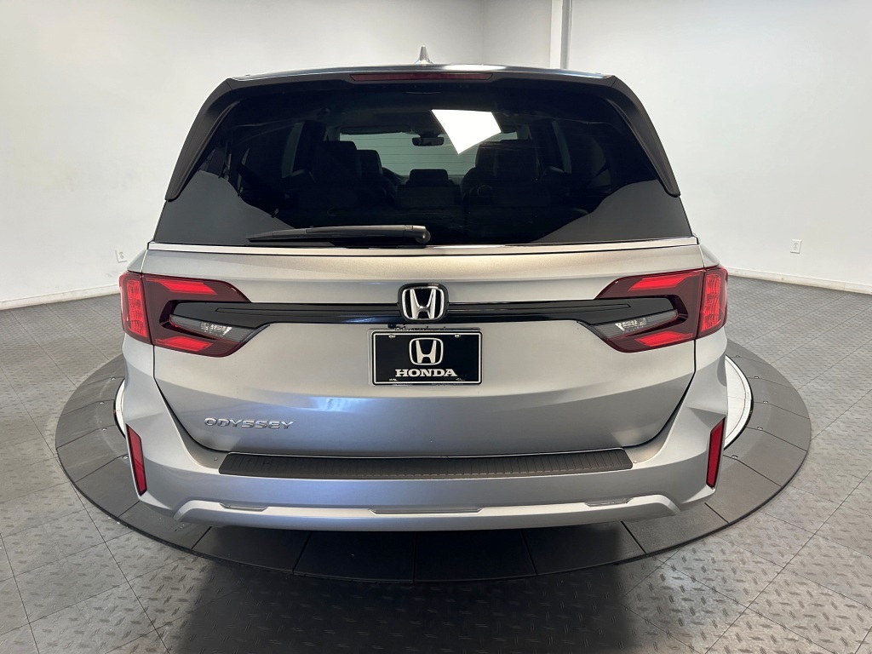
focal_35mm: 24
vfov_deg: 56.8
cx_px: 436
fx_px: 605
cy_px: 327
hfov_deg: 71.6
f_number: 1.78
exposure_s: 1/60
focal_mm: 6.86
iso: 400
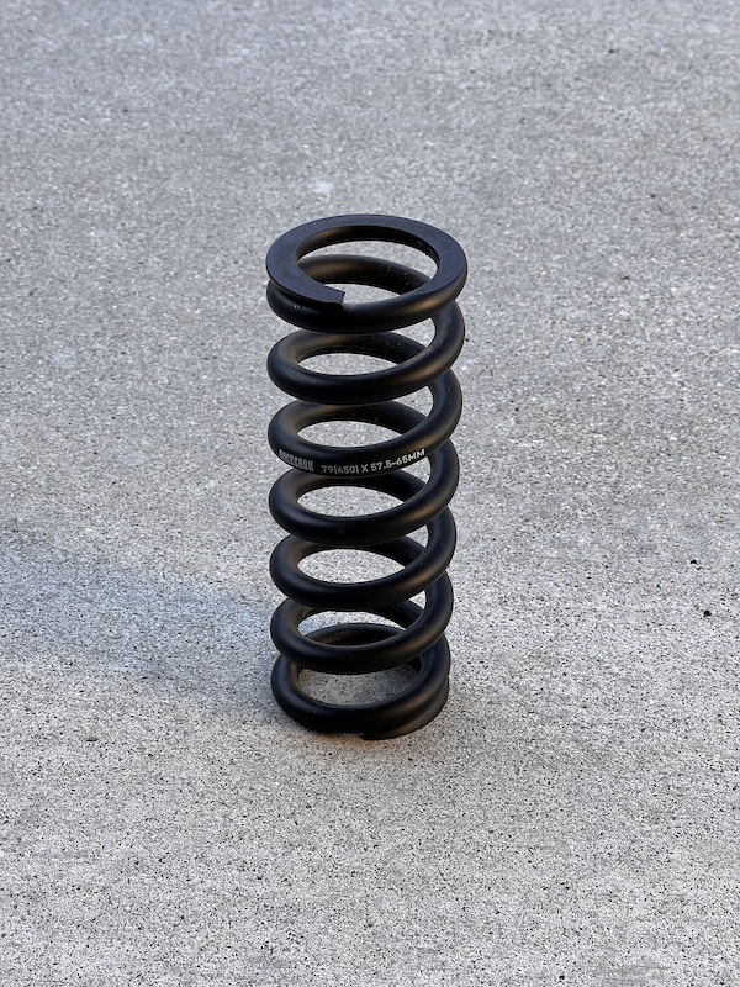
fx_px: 2195
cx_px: 370
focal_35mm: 77
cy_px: 494
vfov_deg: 25.3
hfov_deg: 19.1
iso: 40
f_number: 2.8
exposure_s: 1/99
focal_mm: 9
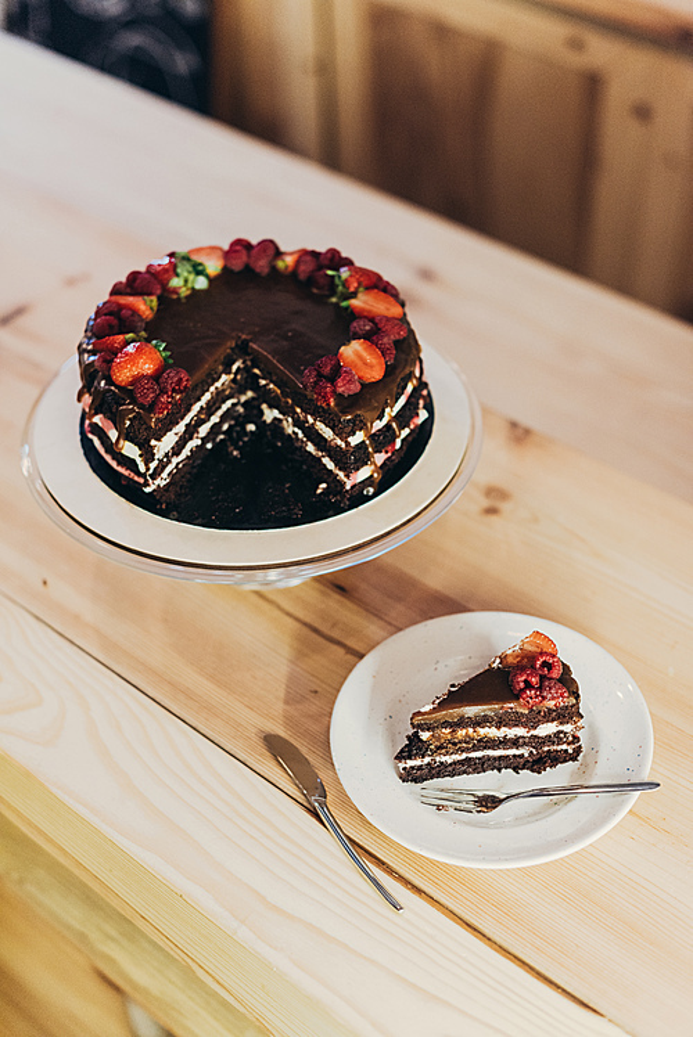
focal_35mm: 50
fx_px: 1442
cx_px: 346
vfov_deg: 39.6
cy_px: 518
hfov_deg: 27.0
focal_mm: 50
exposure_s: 1/125
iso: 500
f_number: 2.2
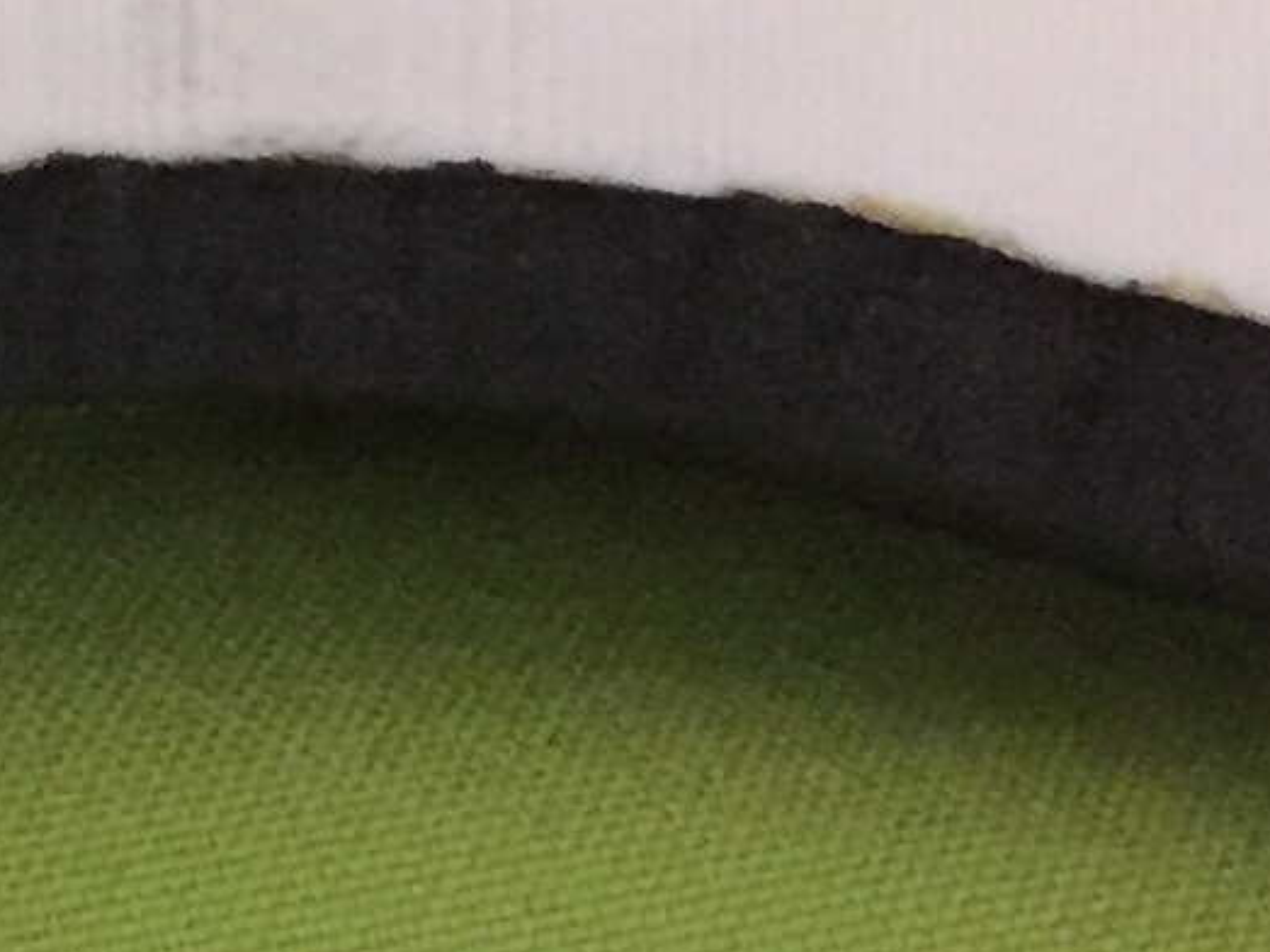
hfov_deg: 10.5
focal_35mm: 181
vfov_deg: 8.2
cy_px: 170
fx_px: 6639
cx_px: -753
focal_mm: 4.15
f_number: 2.2
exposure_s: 1/15
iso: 400
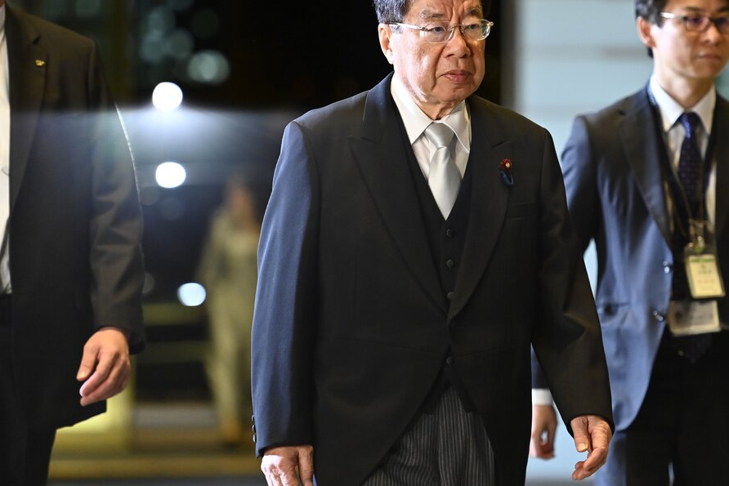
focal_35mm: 222
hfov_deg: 9.3
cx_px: 472
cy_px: 176
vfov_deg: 6.2
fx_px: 4496
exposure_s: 1/500
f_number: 2.8
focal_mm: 165
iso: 4000
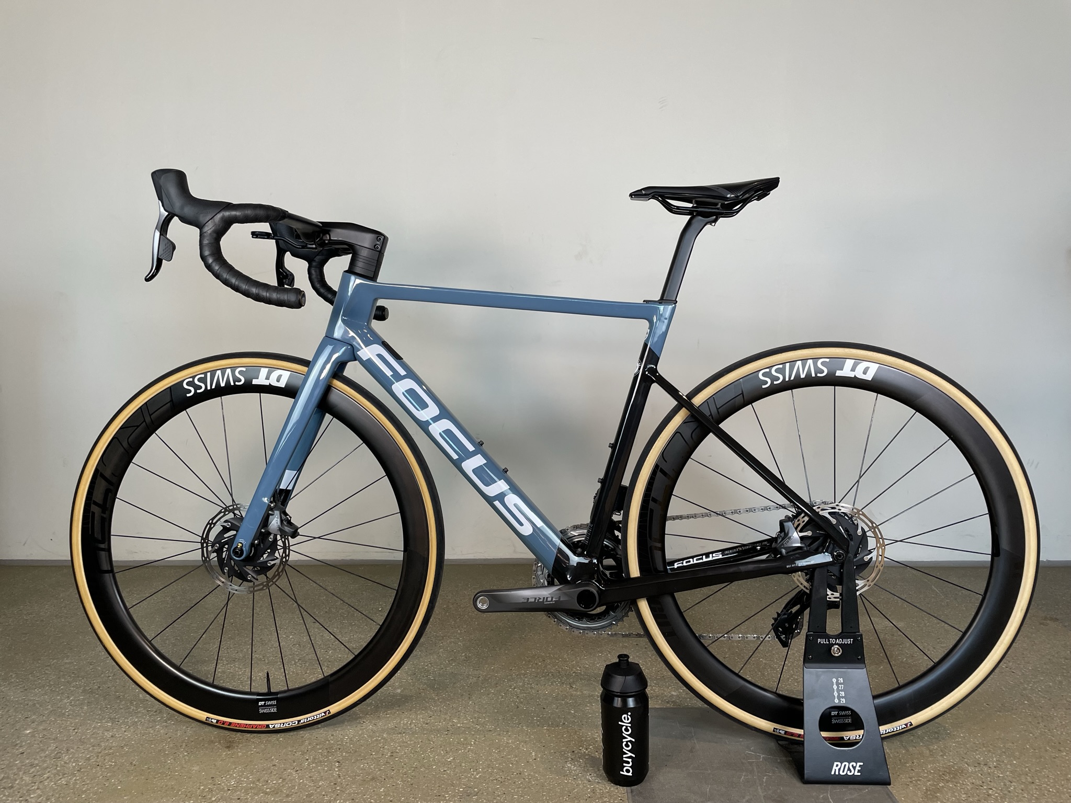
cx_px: 536
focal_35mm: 26
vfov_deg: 53.1
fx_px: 804
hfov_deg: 67.3
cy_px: 402
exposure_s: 1/100
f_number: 1.6
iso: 80
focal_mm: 4.2
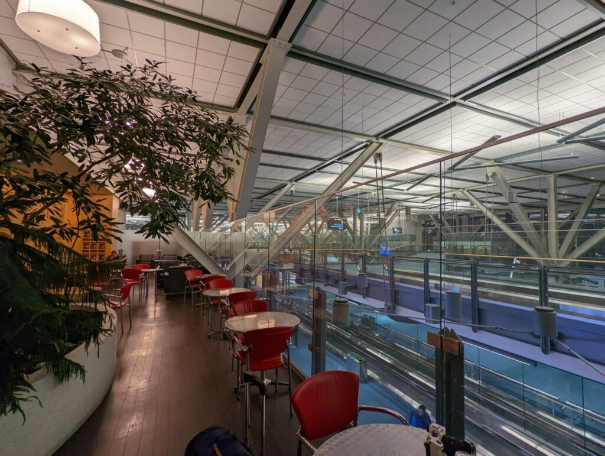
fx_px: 280
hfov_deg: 94.4
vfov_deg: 78.2
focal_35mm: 16
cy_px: 228
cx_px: 302
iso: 101
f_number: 2.2
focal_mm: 2.35
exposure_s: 1/60
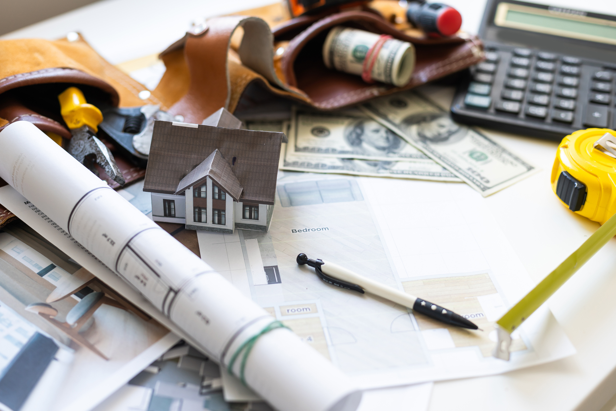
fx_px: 855
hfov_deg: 39.6
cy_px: 206
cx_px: 308
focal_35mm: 50
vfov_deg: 27.0
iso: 160
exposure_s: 1/80
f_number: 2.8
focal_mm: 50
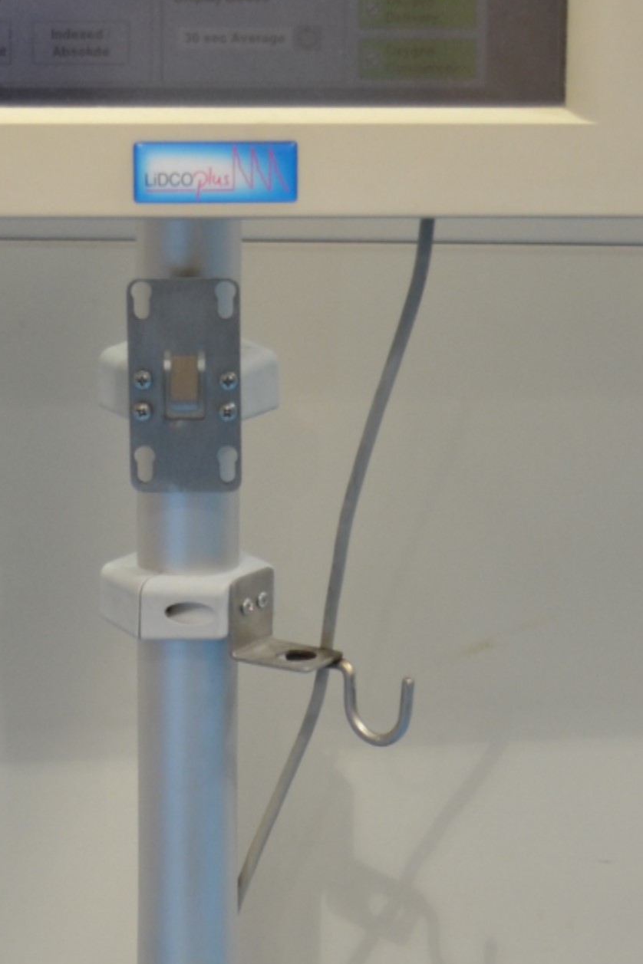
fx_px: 3536
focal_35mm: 132
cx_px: 227
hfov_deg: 10.4
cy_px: 1048
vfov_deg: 15.2
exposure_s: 1/25
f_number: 4
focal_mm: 24
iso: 400
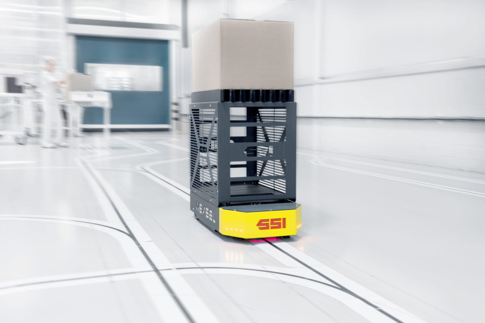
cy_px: 162
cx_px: 242
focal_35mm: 40
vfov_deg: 33.4
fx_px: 539
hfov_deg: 48.4
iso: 1600
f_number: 8
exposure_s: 1/50
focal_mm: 40
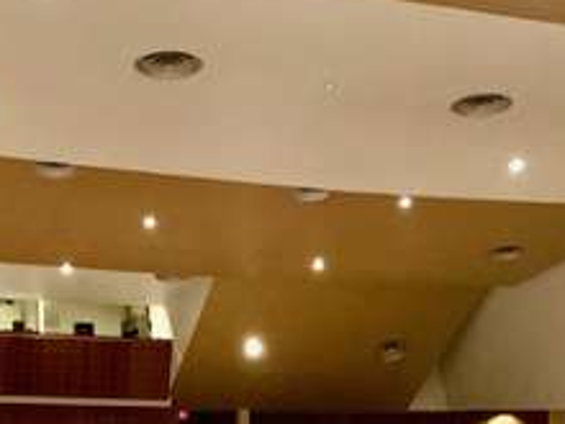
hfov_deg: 24.7
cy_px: 583
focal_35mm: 79
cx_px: 297
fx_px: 1289
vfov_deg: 17.3
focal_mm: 4.25
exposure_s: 1/17
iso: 800
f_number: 1.8
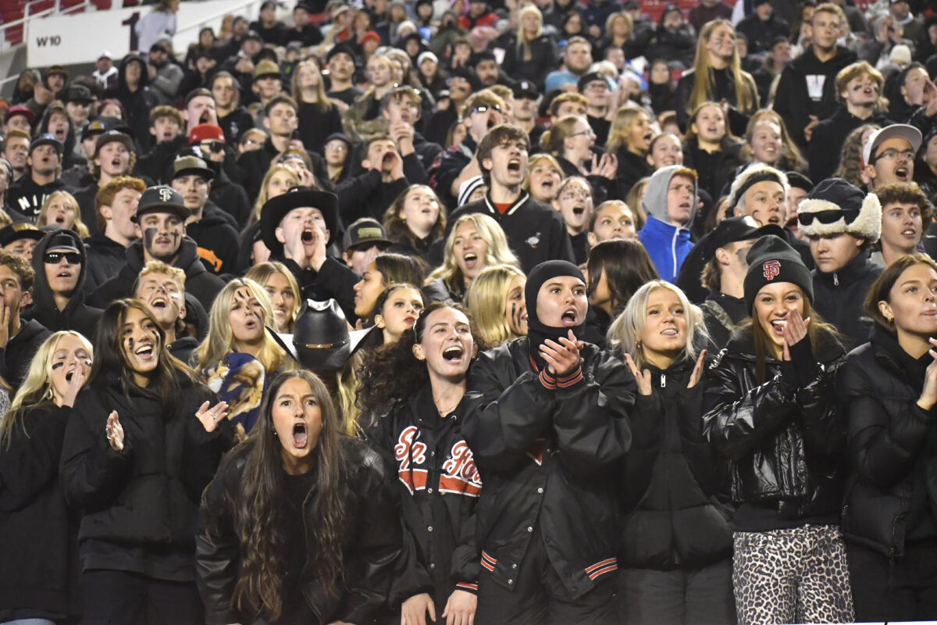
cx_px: 468
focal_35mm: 105
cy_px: 312
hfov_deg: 19.5
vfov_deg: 13.0
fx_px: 2733
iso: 7200
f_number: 4.5
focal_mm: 70
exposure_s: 1/500
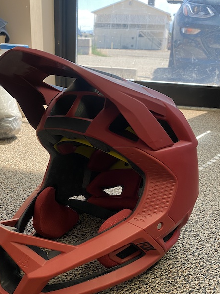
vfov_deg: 52.4
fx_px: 296
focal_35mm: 35
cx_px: 97
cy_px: 167
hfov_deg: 40.7
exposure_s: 1/60
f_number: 1.8
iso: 80
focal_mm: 4.25
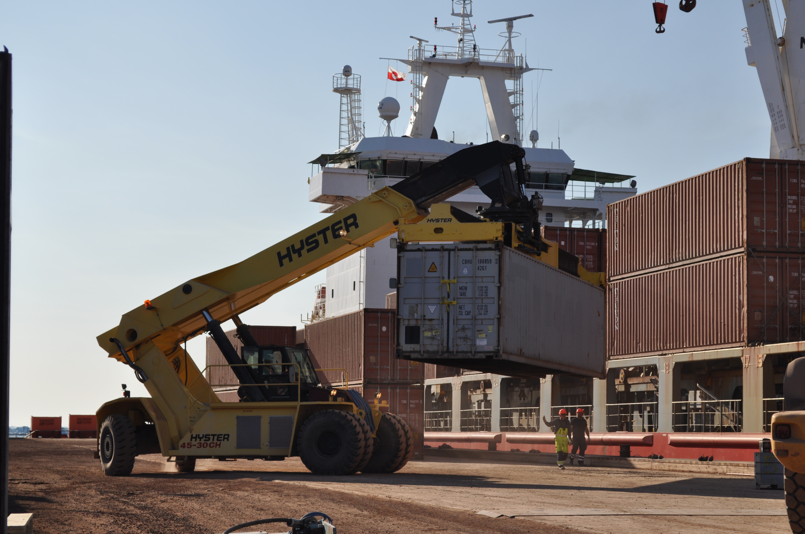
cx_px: 402
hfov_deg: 24.6
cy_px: 267
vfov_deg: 16.5
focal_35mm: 82
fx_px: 1843
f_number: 8
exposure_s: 1/250
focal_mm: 55
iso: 200
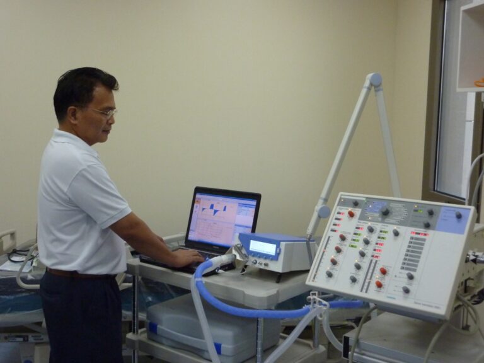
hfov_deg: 44.8
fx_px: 587
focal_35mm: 42
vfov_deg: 34.3
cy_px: 182
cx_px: 242
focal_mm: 6.9
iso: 400
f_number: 3.7
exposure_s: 1/30
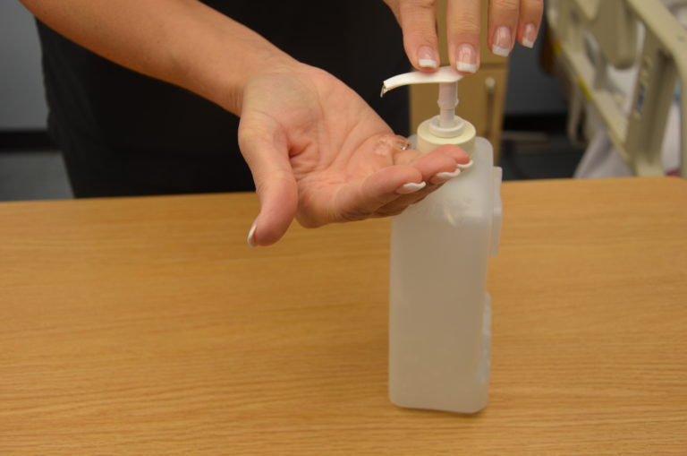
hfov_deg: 43.7
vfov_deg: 29.7
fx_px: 857
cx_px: 344
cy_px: 228
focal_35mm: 45
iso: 250
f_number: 5.6
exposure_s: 1/125
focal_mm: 30
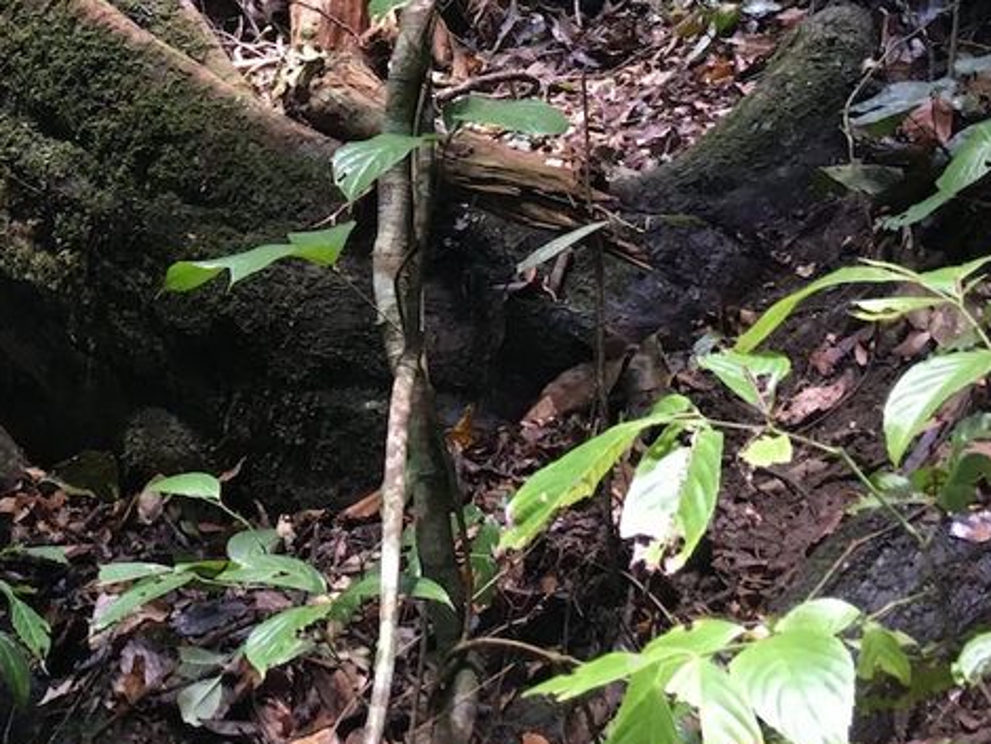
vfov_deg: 18.9
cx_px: 15
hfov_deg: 25.1
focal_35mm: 74
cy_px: -133
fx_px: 2120
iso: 80
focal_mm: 4.15
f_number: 2.2
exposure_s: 1/33
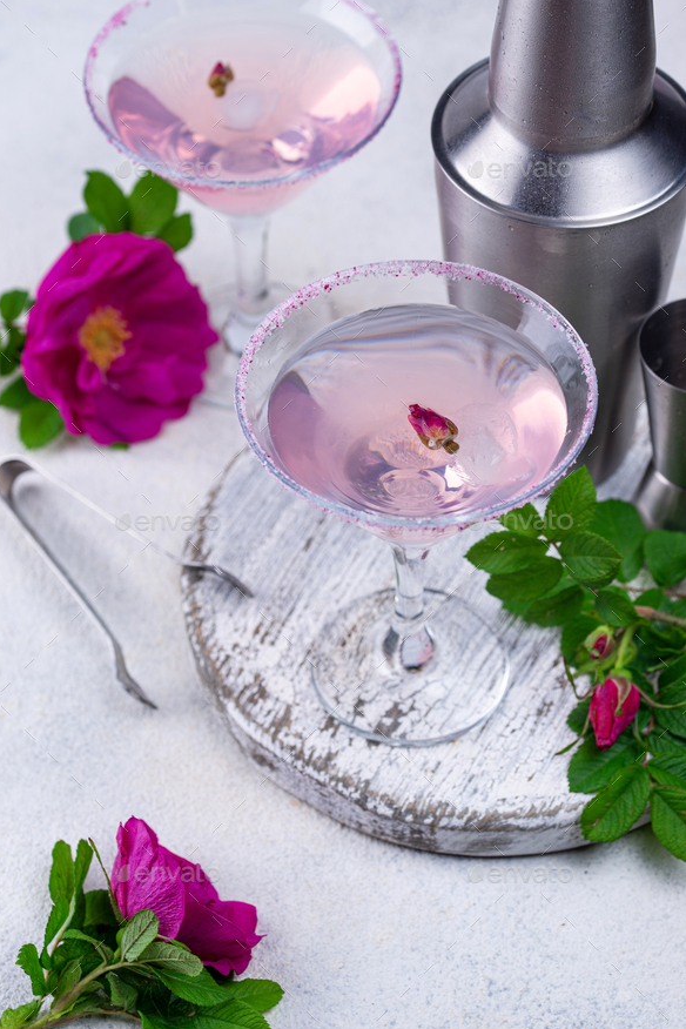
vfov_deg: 19.3
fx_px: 3030
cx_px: 341
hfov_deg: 12.9
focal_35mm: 106
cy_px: 512
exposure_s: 1/100
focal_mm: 105
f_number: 9
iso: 100
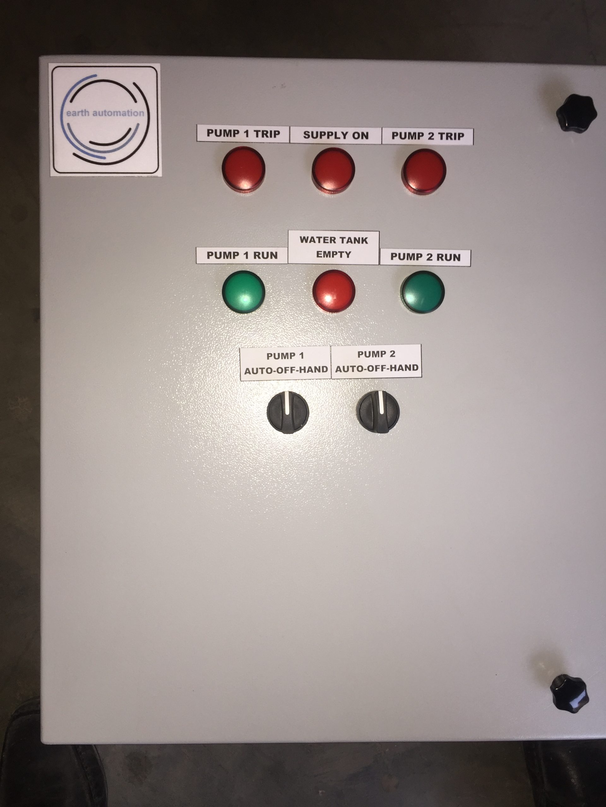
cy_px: 404
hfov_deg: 48.2
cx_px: 303
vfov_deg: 61.7
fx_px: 677
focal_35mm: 29
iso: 32
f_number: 2.2
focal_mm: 4.15
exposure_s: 1/33
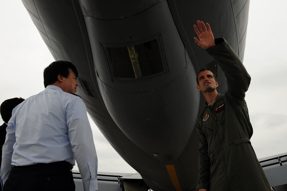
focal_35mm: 24
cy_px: 96
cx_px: 144
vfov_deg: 53.1
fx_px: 191
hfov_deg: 73.8
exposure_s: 1/640
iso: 250
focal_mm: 24
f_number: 7.1
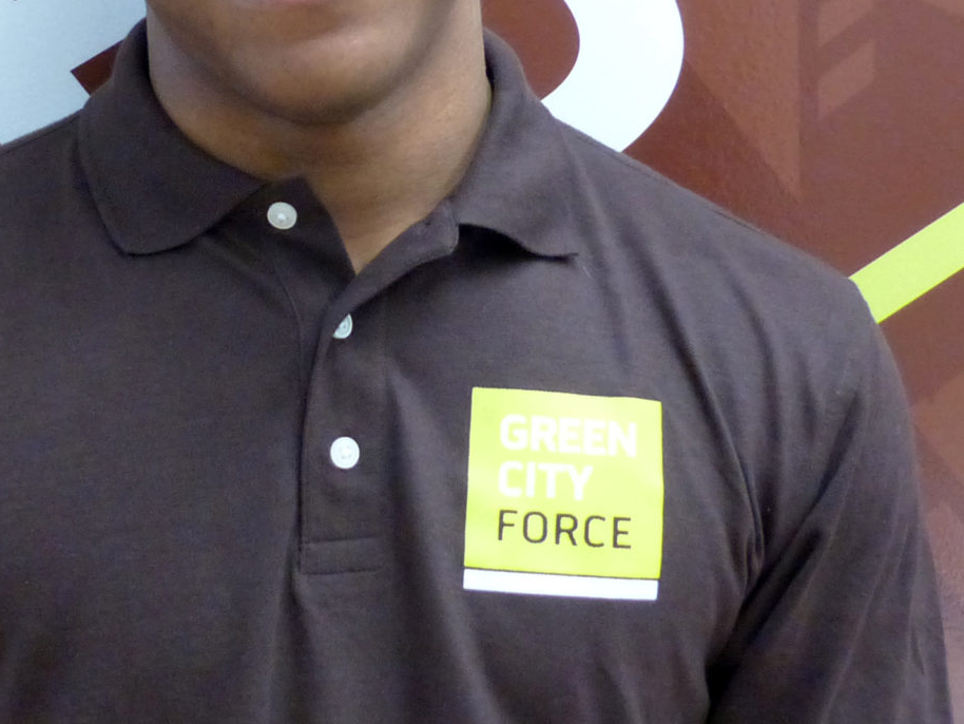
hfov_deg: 27.5
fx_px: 1950
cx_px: 266
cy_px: 175
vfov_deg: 20.8
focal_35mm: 70
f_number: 2.8
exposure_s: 1/25
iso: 400
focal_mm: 4.5
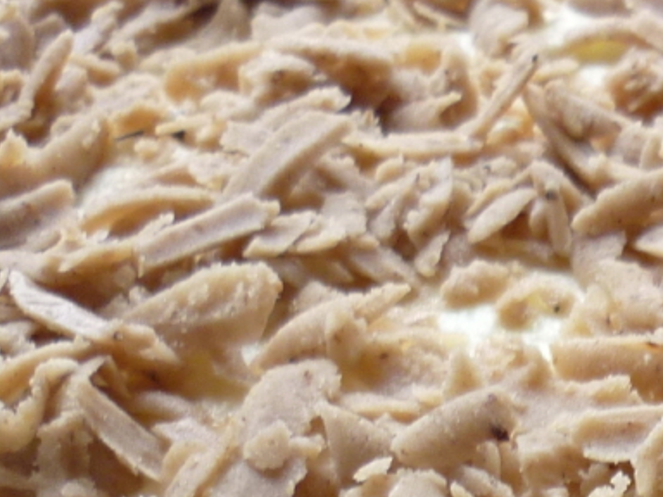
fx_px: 2528
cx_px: 696
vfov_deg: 10.8
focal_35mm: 132
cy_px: 746
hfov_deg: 14.6
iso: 125
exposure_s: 1/30
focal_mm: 5.5
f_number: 2.8
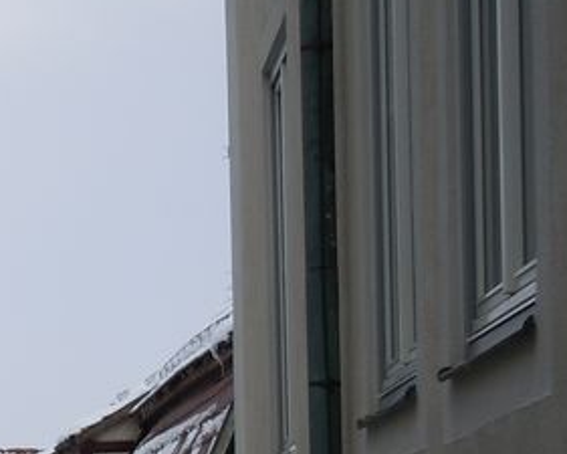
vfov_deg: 9.4
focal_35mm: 160
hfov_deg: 11.5
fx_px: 2686
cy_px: 686
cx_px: -297
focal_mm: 8.1
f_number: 3.8
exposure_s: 1/800
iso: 100
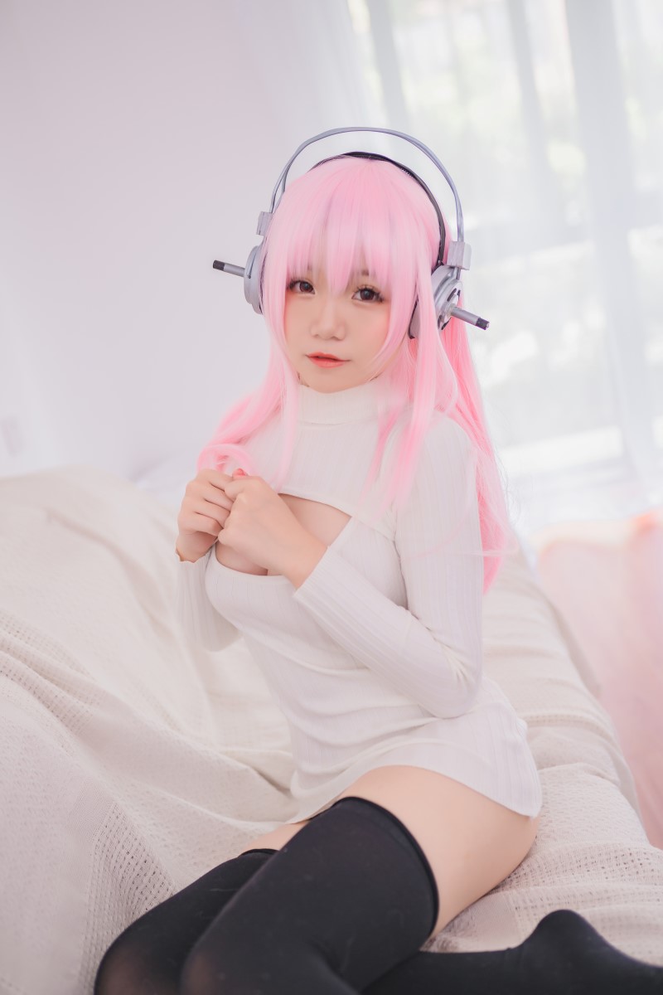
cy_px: 498
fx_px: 967
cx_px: 332
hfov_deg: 37.9
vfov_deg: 54.4
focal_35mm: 35
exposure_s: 1/80
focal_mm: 35
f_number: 2
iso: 250
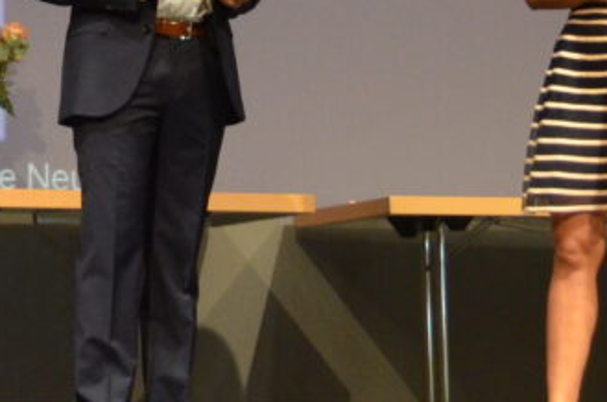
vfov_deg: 6.5
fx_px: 3433
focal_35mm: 204
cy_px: -461
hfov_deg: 10.0
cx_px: -66
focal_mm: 28
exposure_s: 1/30
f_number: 4.5
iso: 1600
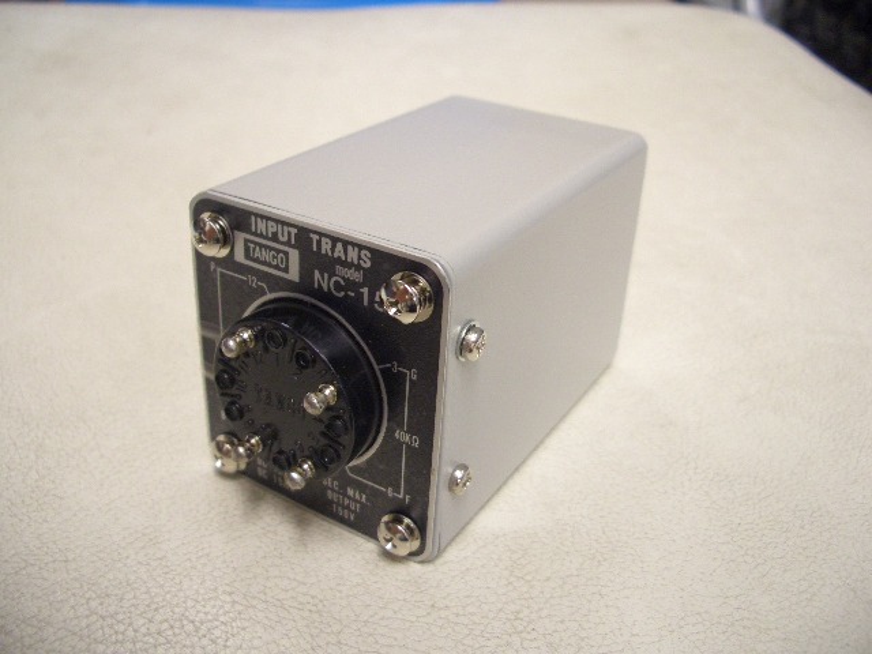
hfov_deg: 52.6
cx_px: 436
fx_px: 882
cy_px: 327
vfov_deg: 40.7
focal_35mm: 35
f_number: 2.6
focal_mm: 5.8
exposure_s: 1/15
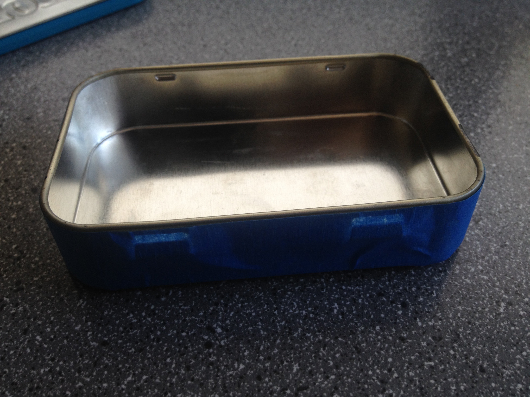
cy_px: 198
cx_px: 265
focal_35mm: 35
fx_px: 536
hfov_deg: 52.6
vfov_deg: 40.7
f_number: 2.4
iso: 64
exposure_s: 1/60
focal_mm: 4.28
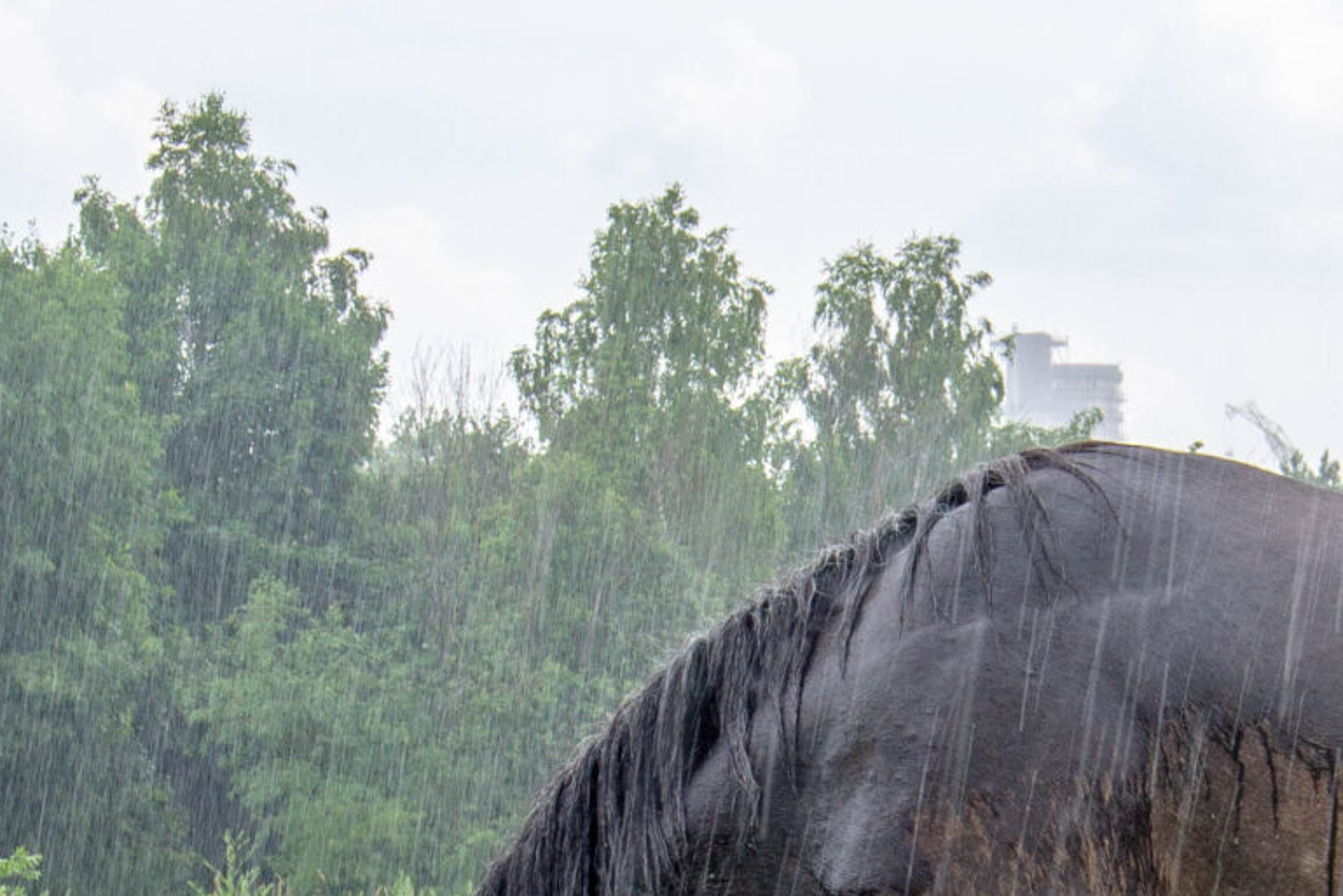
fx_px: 6517
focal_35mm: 175
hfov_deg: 11.7
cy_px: 879
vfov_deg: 7.8
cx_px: 968
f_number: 9
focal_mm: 35
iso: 100
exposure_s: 1/80
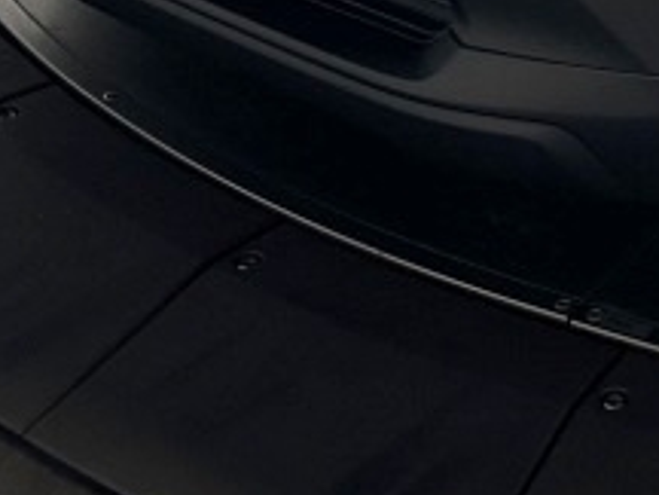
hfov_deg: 16.2
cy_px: -495
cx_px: 897
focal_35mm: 114
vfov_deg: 11.7
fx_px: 2170
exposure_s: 1/60
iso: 160
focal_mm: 6.86
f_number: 1.78
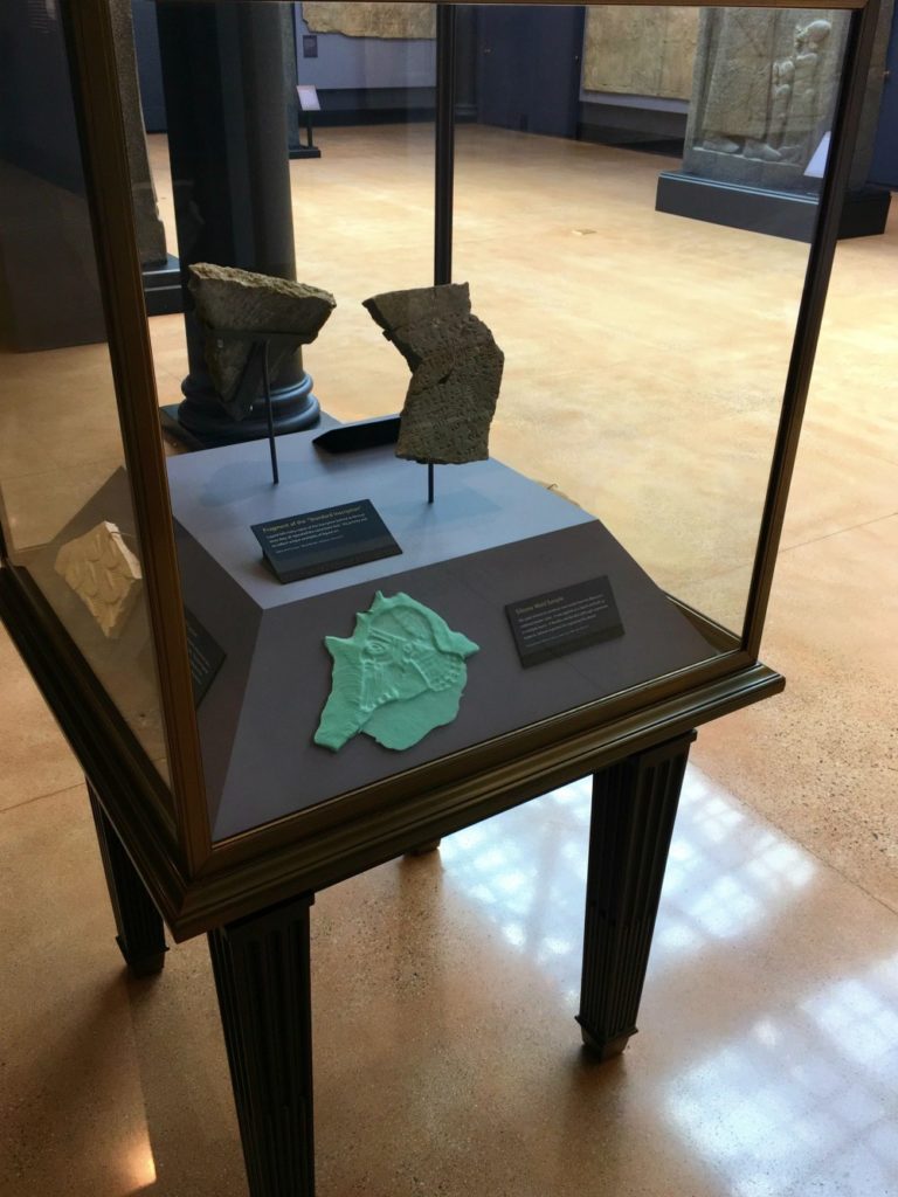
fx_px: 1003
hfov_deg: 48.2
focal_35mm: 29
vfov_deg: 61.7
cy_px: 598
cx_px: 449
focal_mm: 4.15
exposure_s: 1/60
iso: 32
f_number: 2.2
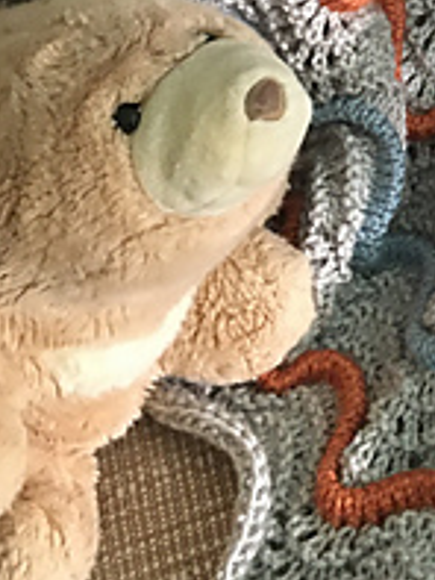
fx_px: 1573
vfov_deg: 19.0
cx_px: 576
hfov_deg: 15.0
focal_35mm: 94
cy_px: -215
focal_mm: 4.15
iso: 50
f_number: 2.2
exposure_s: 1/4
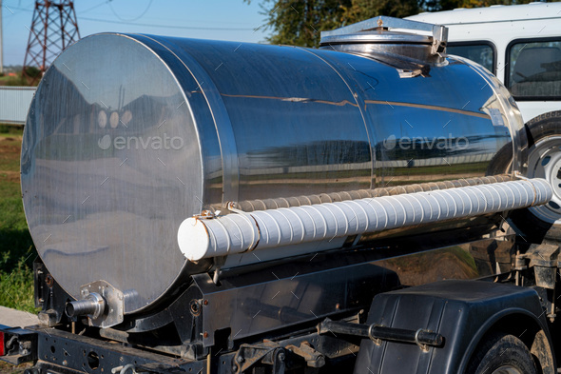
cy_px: 187
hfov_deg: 32.4
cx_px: 280
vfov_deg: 21.9
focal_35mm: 62
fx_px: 966
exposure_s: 1/1000
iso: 100
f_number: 7.1
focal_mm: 62
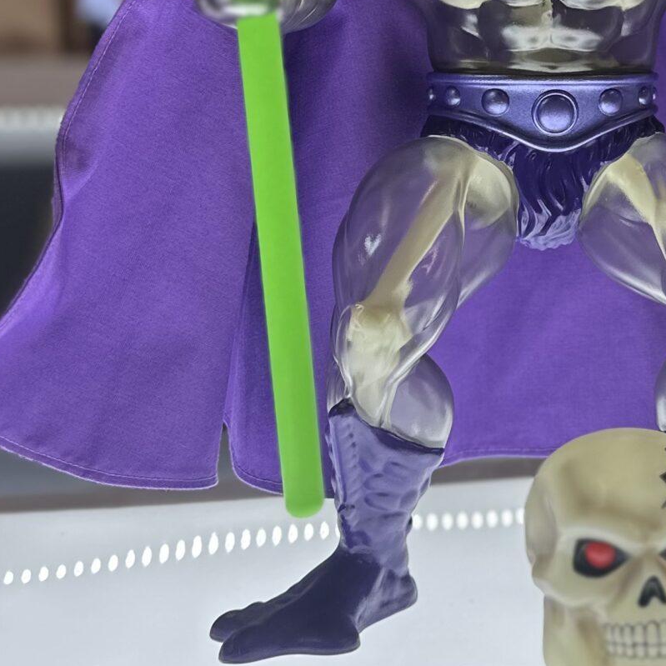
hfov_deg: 24.3
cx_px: 659
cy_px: 68
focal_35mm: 68
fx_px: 1480
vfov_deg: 24.6
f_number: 1.78
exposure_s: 1/125
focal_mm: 6.86
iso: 64
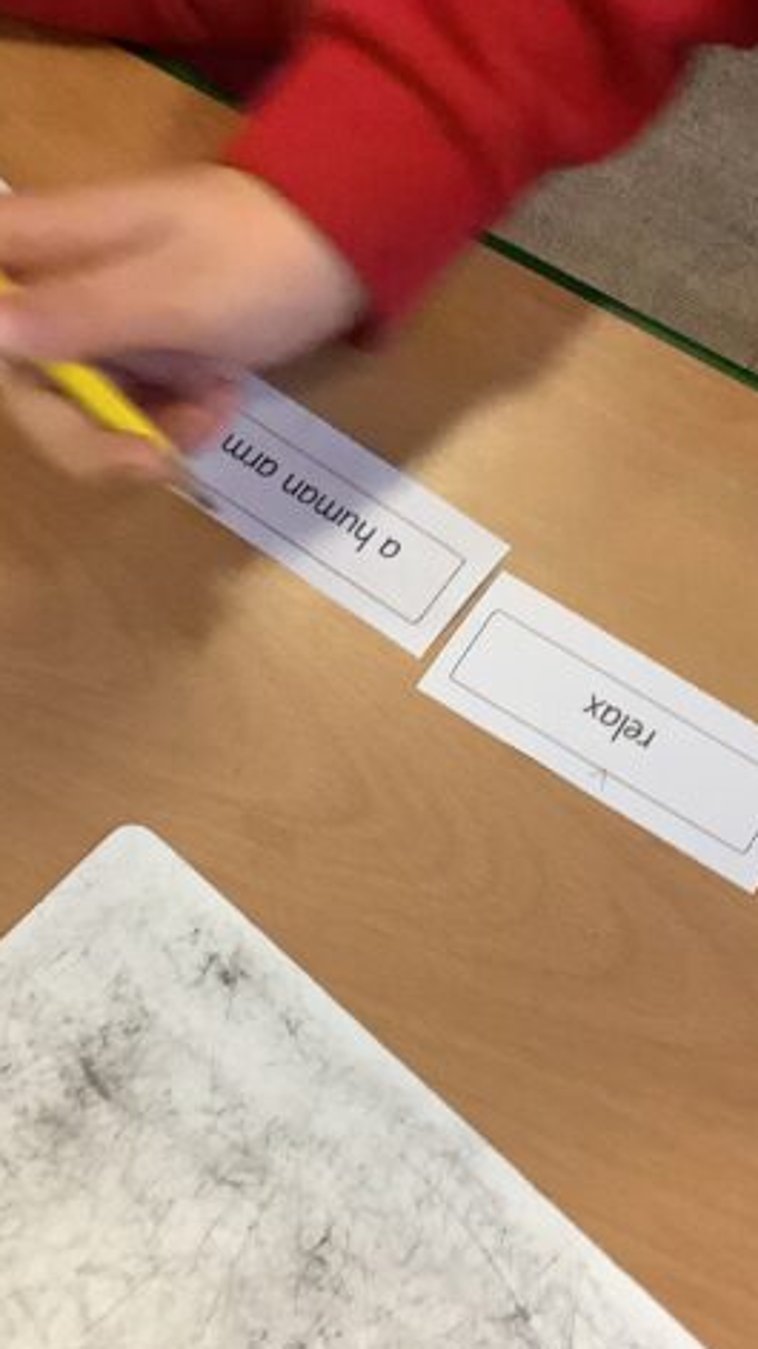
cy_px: 677
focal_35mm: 55
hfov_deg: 21.7
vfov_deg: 37.9
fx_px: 1968
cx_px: 538
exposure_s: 1/60
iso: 400
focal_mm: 3.3
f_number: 2.4
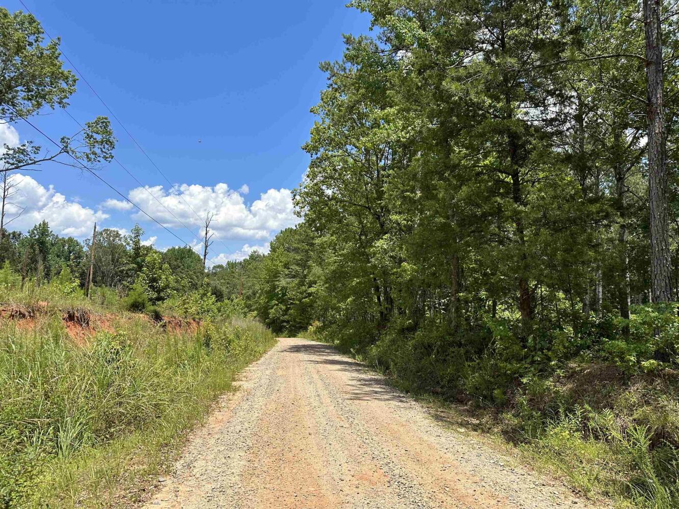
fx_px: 471
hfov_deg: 71.6
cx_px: 340
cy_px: 254
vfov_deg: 56.8
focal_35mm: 24
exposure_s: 1/4016
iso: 80
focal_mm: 6.86
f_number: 1.78
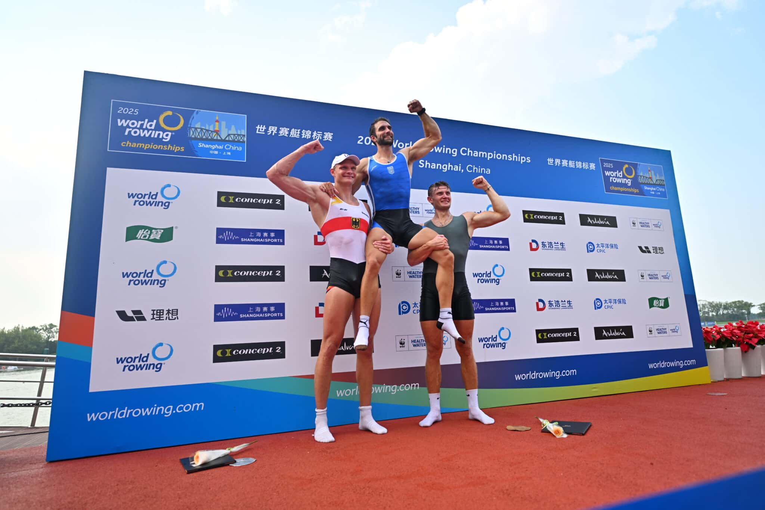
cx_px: 382
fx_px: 425
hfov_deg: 84.0
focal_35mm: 20
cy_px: 255
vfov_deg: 61.9
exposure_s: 1/1000
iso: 64
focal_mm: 20
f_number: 1.8
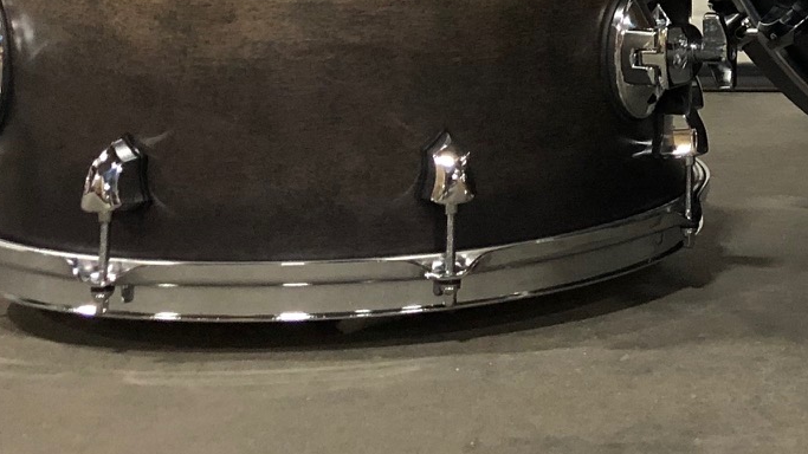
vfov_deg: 12.2
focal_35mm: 90
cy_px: -384
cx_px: 819
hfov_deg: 22.7
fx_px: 1928
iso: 80
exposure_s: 1/15
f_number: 1.8
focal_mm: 4
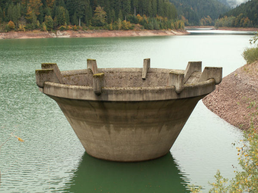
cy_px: 96
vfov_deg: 25.2
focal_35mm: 58
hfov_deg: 33.2
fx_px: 432
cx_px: 129
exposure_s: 1/30
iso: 50
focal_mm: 9.65
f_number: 3.5
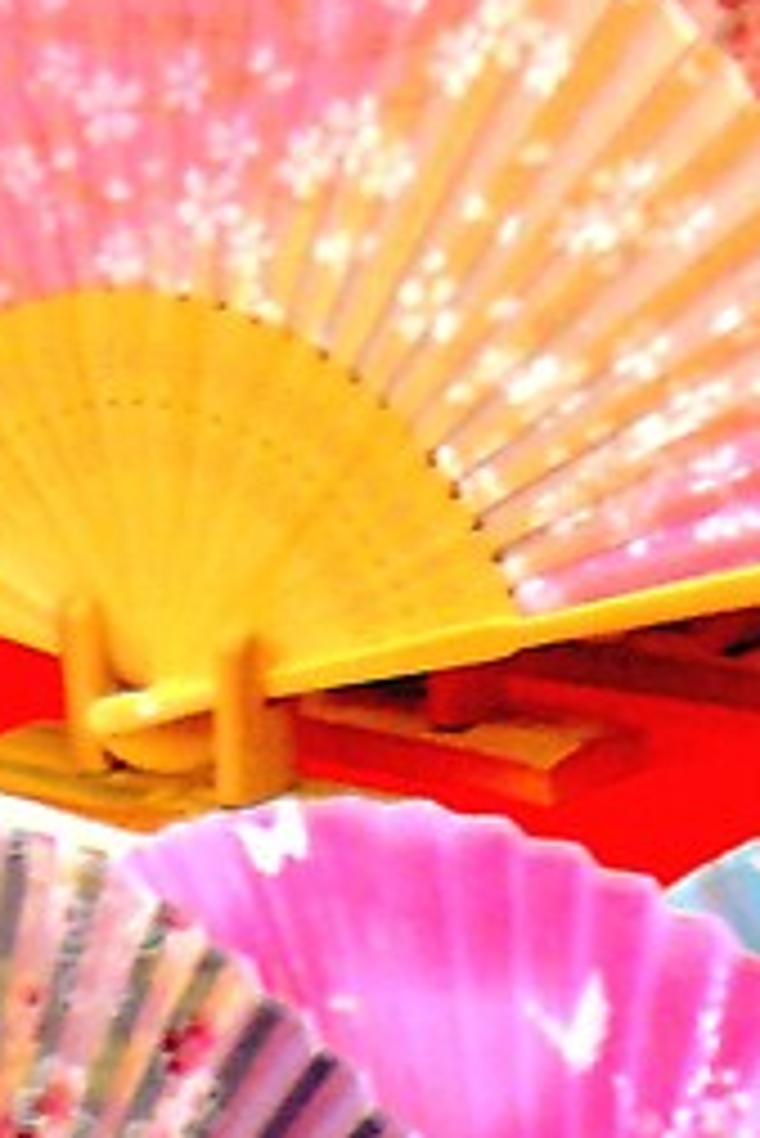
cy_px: 2191
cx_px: 1043
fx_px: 4680
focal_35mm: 148
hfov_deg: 9.1
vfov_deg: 12.4
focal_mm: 6
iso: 160
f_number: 2.8
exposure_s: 1/30
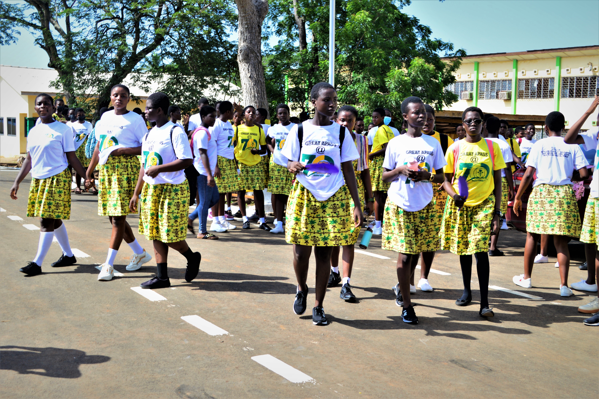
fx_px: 798
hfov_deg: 41.1
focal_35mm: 48
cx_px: 300
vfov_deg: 28.0
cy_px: 200
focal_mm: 32
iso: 100
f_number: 5.6
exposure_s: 1/125
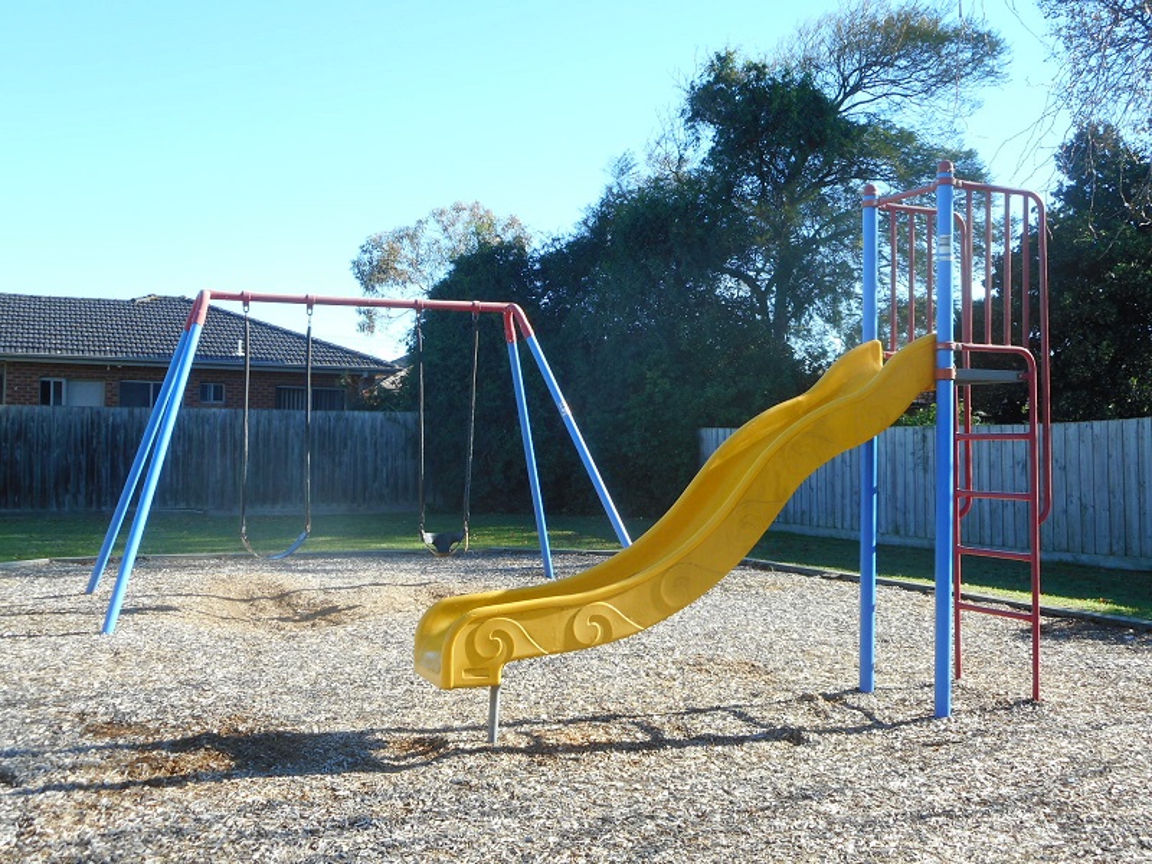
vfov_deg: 36.8
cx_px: 576
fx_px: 1298
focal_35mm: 39
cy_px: 432
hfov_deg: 47.9
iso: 80
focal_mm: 6.9
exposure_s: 1/160
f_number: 4.5
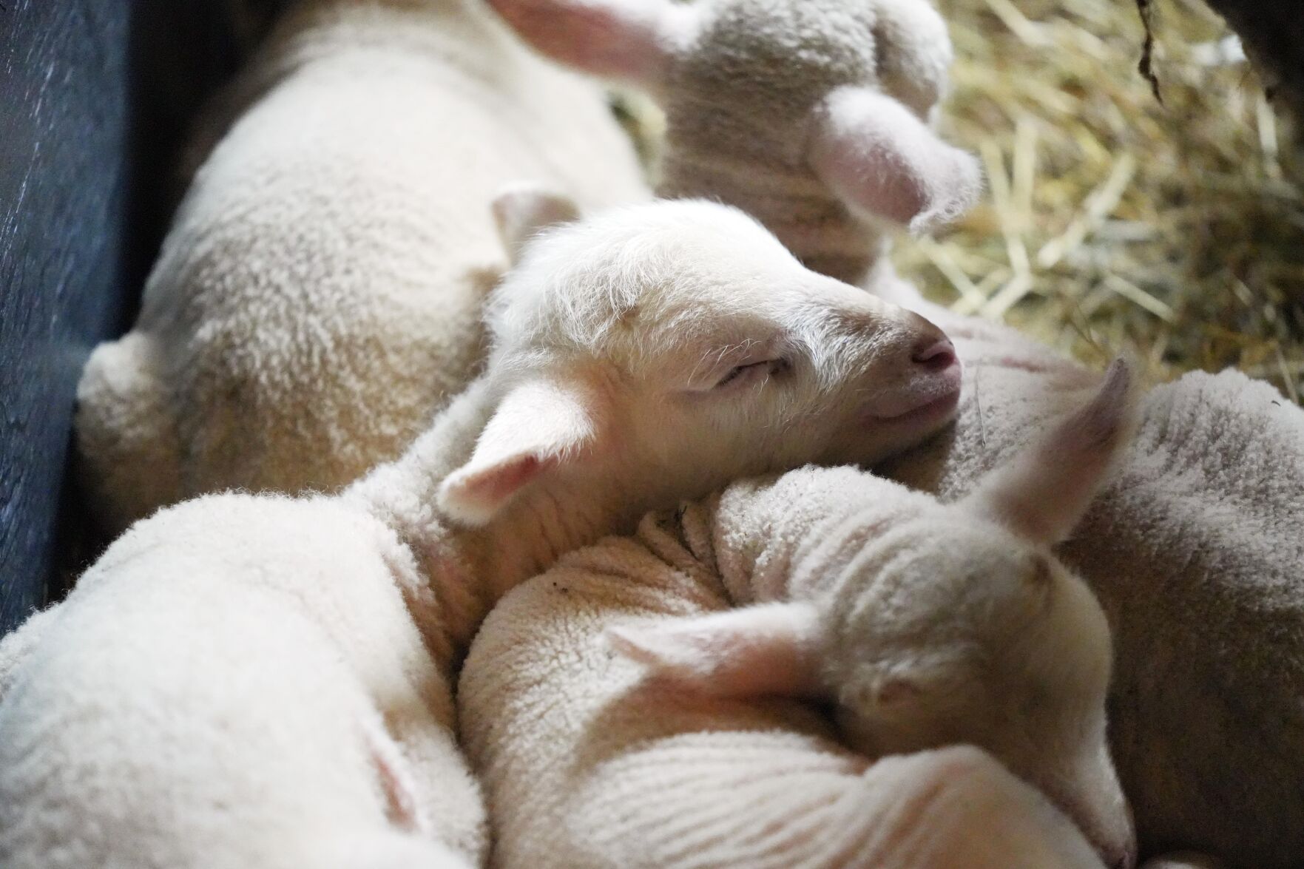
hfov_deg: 10.3
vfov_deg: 6.9
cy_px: 434
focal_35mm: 200
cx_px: 652
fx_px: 7243
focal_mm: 200
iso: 12800
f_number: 2.8
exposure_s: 1/1000
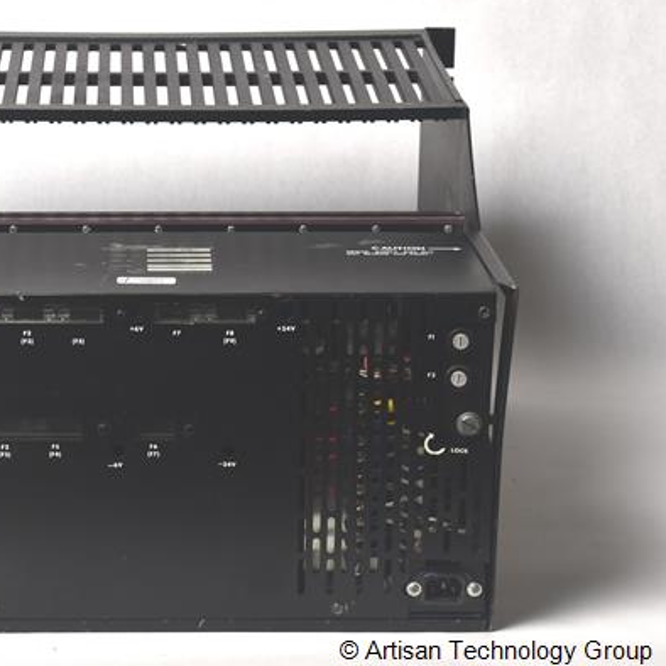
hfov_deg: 16.2
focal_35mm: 107
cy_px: 330
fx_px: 2321
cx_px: 161
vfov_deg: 16.3
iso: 200
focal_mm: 55
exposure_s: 1/200
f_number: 10
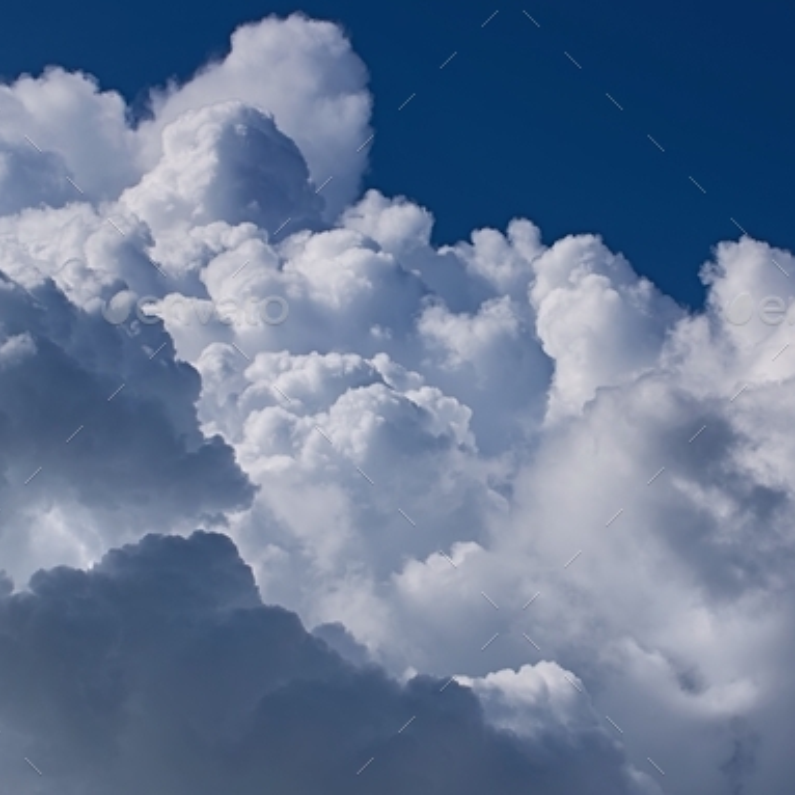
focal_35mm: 98
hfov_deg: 17.7
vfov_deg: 17.7
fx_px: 2546
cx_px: 500
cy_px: 405
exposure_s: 1/1250
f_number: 9
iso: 100
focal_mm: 50
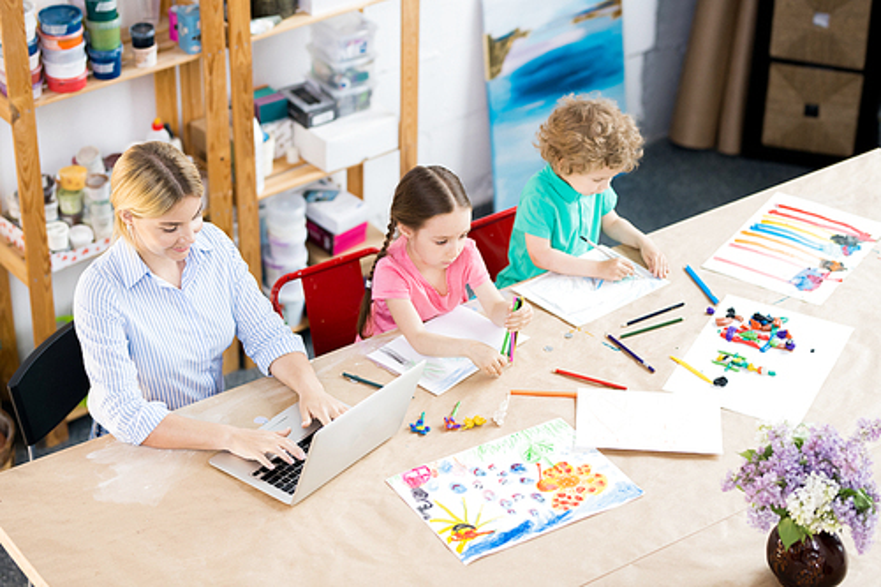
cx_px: 440
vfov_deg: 16.1
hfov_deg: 23.9
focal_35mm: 85
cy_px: 294
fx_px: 2079
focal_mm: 85
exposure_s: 1/160
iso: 800
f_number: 2.2
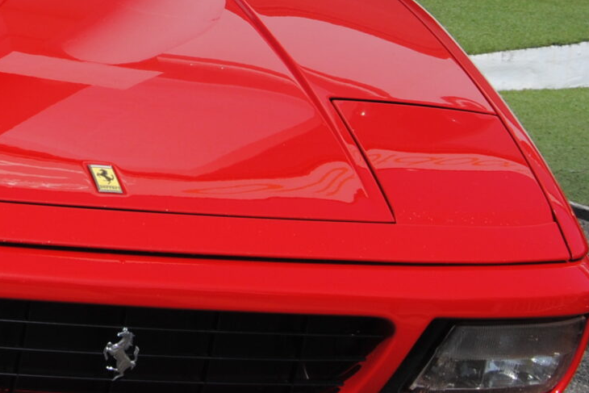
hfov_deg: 12.7
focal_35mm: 158
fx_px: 2585
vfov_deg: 8.7
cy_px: 19
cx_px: -107
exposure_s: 1/320
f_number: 9
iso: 100
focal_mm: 30
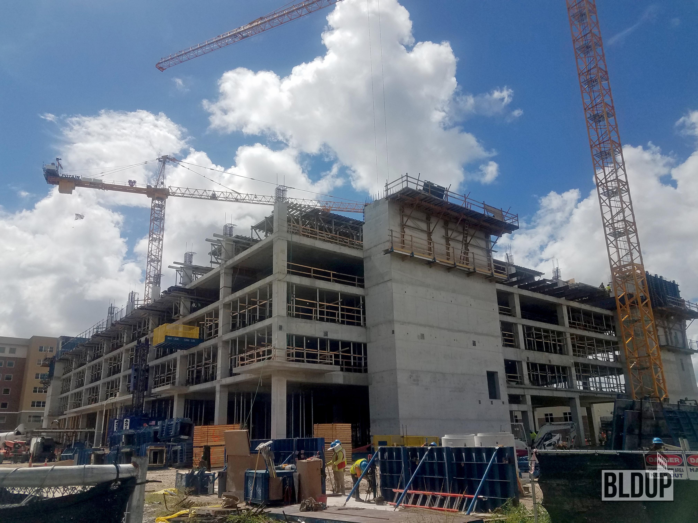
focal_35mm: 26
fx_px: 524
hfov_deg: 67.3
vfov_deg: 53.1
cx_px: 349
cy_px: 262
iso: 40
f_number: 1.7
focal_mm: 4.2
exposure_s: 1/5120
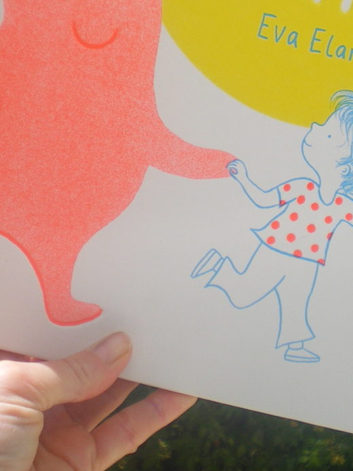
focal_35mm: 84
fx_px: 1142
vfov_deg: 23.0
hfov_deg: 17.6
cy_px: 93
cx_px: 207
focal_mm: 6.3
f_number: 3.1
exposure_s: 1/400
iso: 64
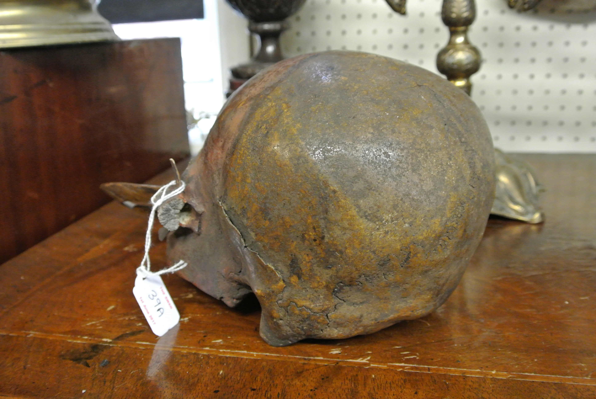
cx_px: 298
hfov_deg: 53.1
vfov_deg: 37.0
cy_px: 200
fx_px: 597
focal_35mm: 36
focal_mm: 13.6
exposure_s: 1/30
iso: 1250
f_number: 4
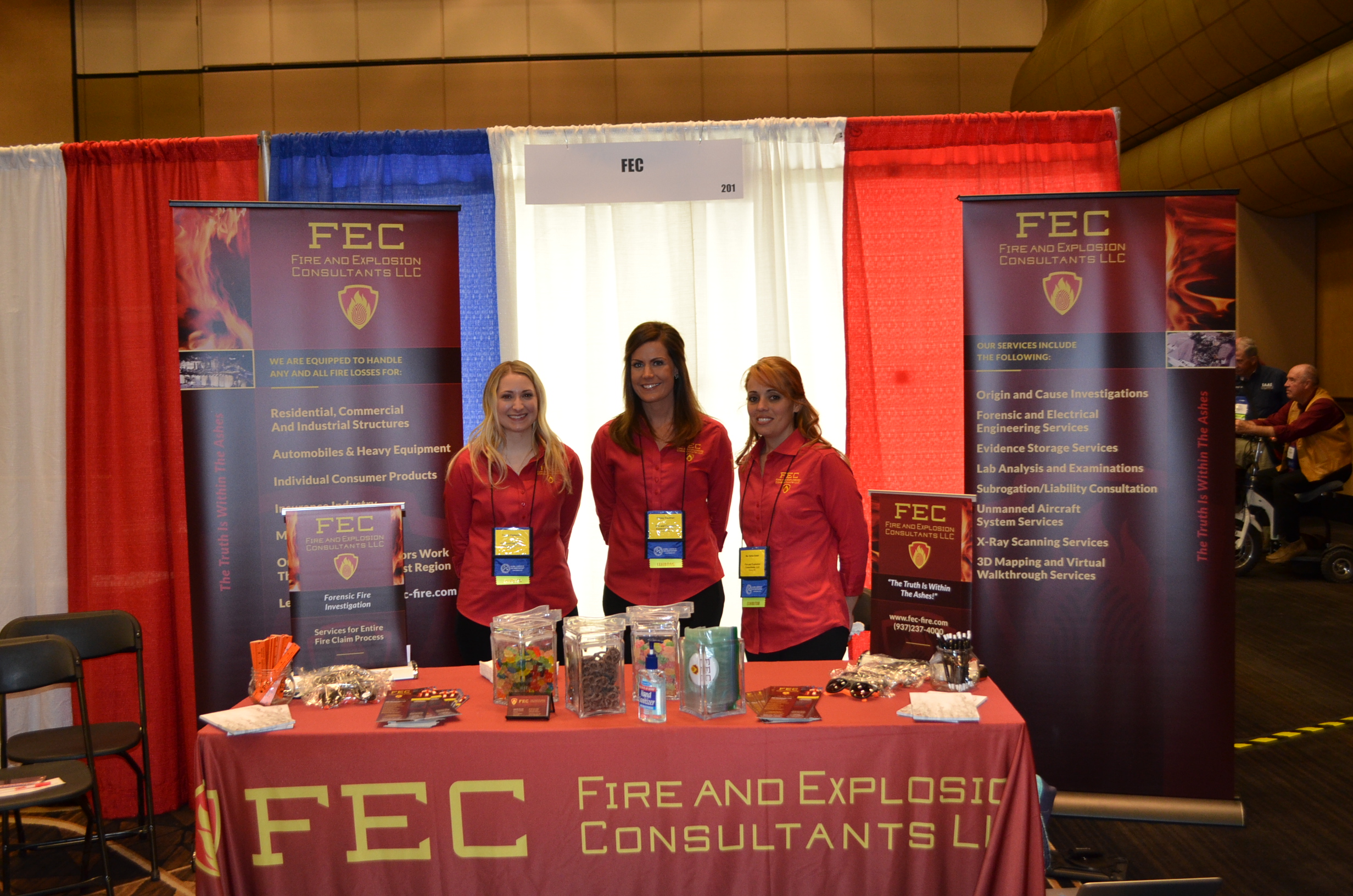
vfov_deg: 39.8
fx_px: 1238
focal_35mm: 33
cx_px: 676
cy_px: 448
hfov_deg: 57.3
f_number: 4
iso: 800
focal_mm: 22
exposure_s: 1/60
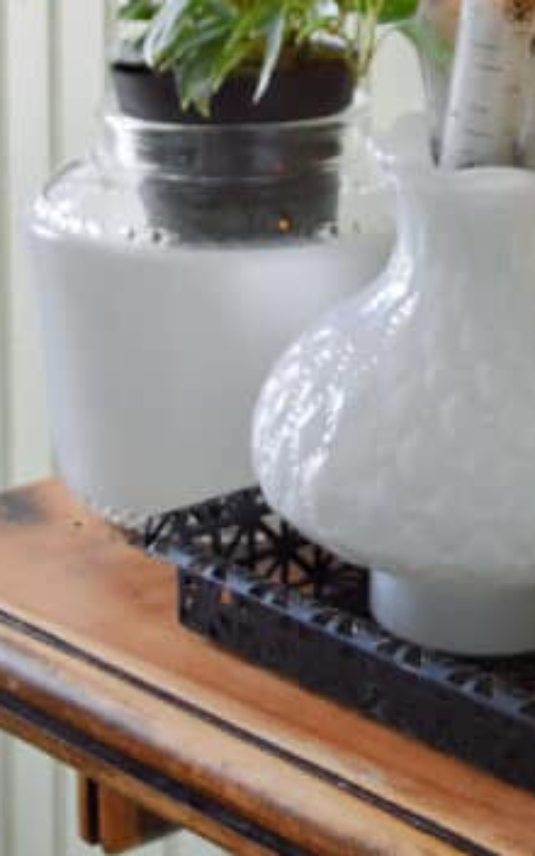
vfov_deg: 17.4
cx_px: 562
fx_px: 2643
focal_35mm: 113
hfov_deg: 11.4
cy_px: -210
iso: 800
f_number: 4.2
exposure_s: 1/60
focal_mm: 29
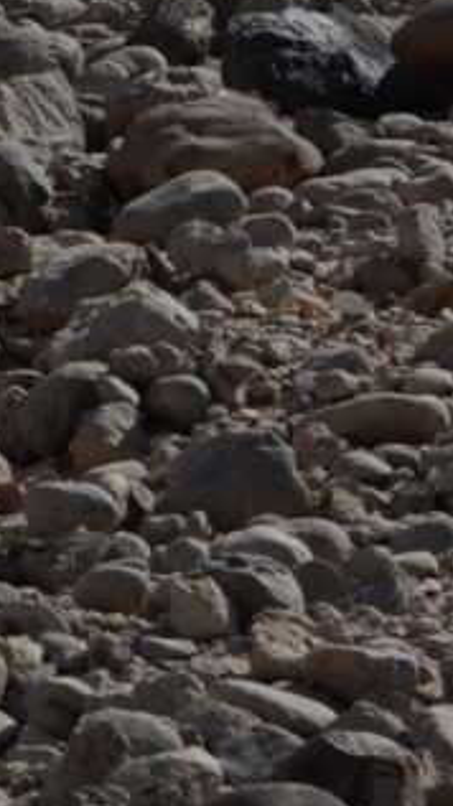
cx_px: -1519
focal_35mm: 576
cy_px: -703
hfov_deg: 2.1
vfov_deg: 3.7
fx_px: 12316
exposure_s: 1/500
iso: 160
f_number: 10
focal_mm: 85
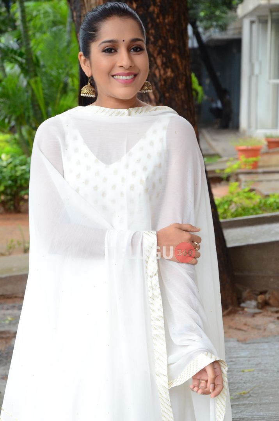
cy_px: 210
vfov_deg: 19.5
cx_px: 140
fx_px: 1226
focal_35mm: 105
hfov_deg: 13.0
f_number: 6.3
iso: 1250
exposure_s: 1/125
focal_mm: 70
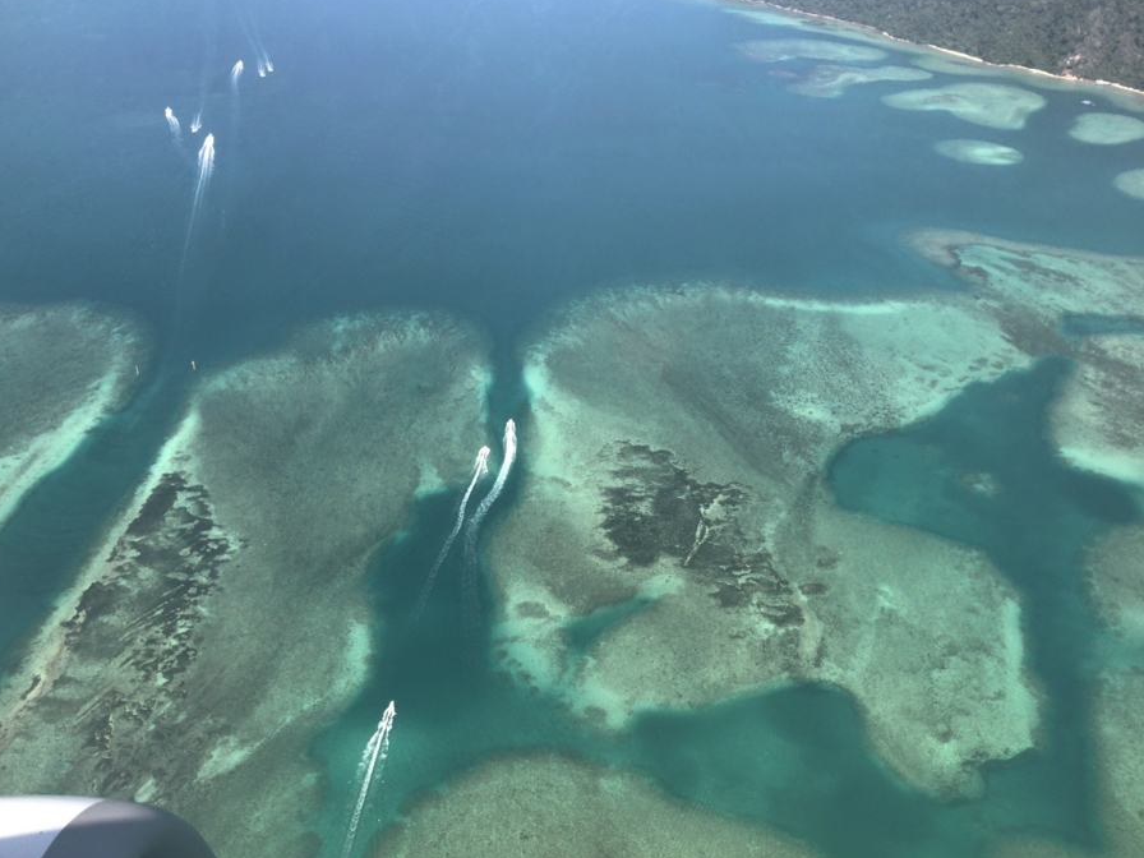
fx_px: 1058
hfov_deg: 56.7
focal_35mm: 32
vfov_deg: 44.1
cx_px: 633
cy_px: 463
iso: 20
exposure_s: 1/684
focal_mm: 3.99
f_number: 1.8
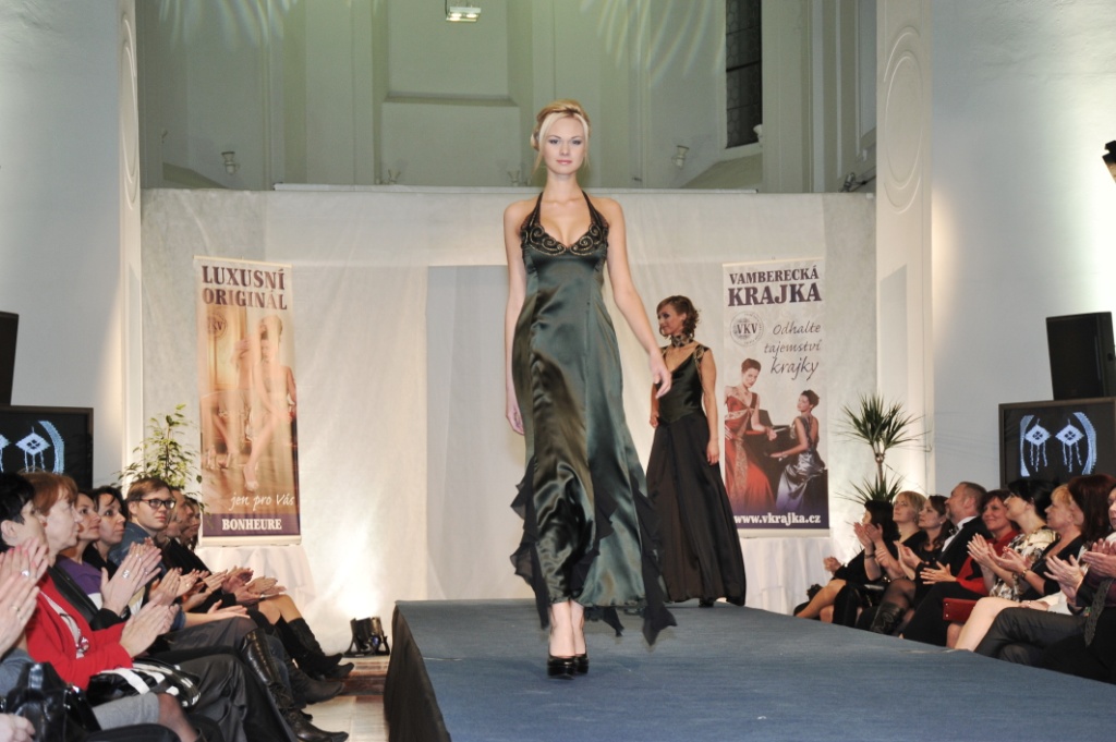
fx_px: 2044
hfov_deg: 30.5
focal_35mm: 66
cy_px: 371
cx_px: 558
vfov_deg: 20.6
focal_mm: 66
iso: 1250
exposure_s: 1/100
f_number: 5.6
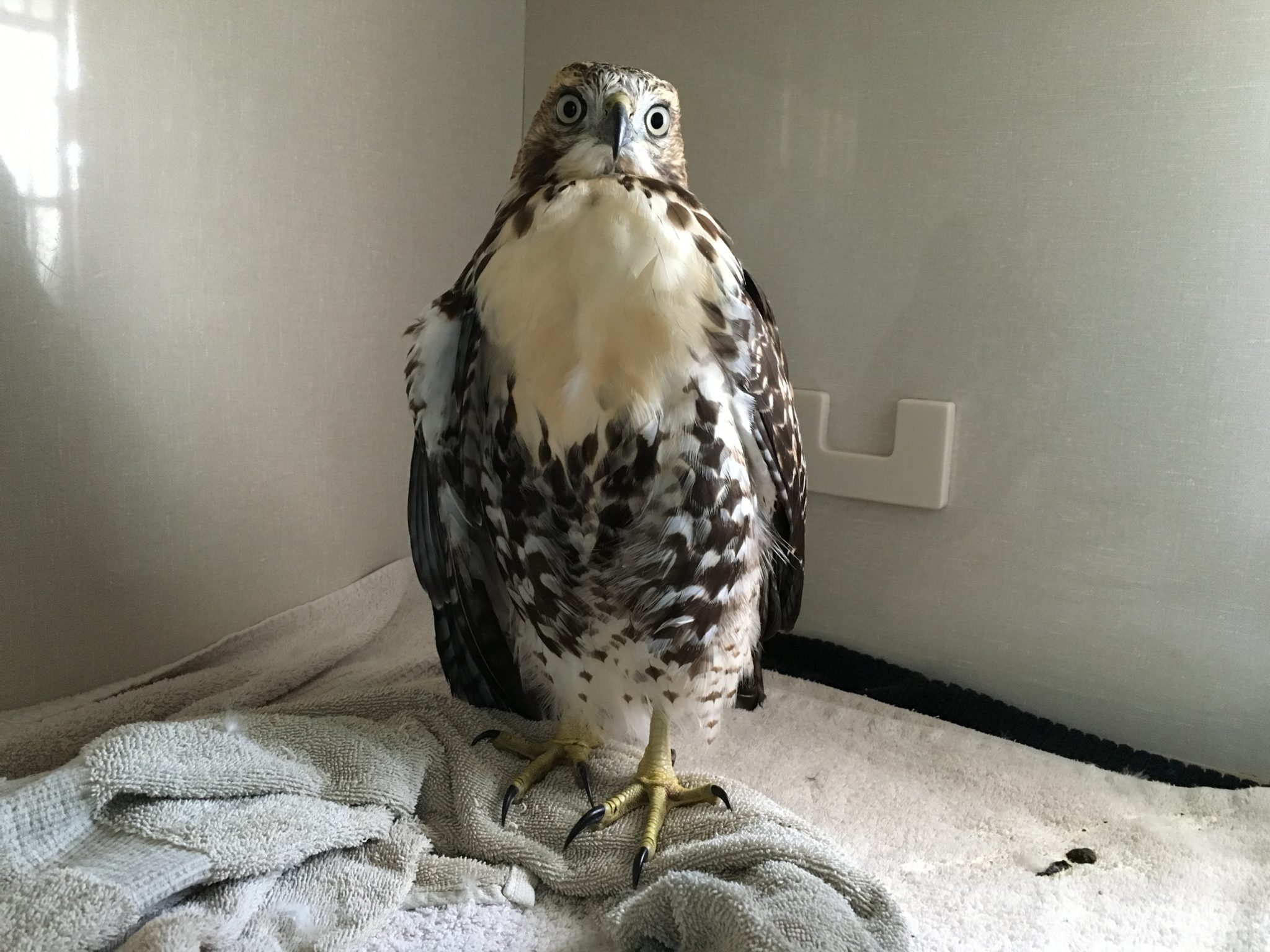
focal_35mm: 29
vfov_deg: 48.2
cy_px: 476
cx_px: 635
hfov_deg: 61.7
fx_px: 1064
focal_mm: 4.15
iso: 200
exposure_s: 1/15
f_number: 2.2
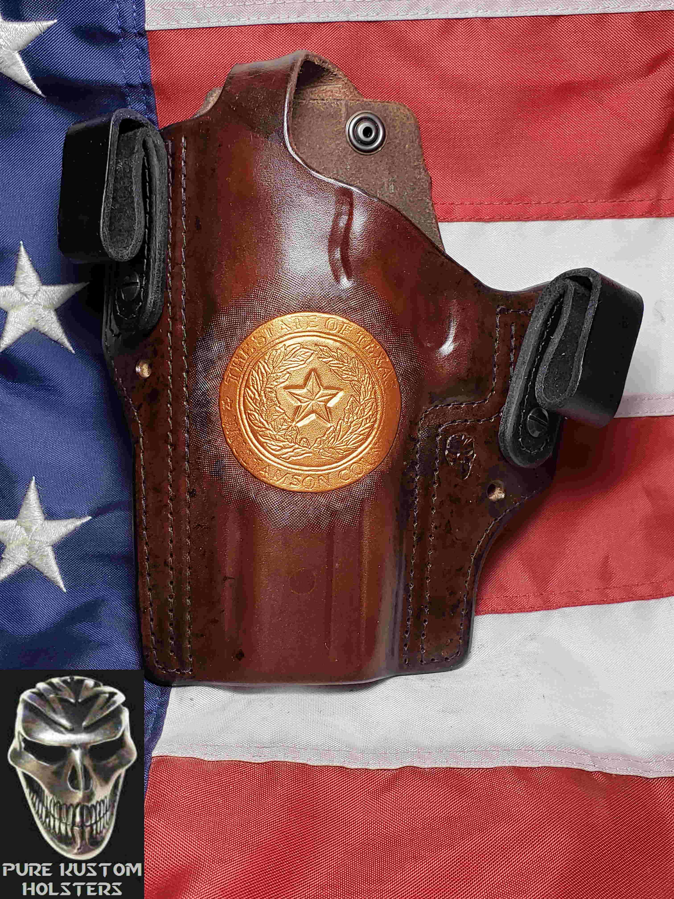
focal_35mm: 26
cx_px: 337
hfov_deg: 53.1
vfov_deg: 67.3
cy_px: 450
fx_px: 675
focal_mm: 4.3
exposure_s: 1/60
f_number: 2.4
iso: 80
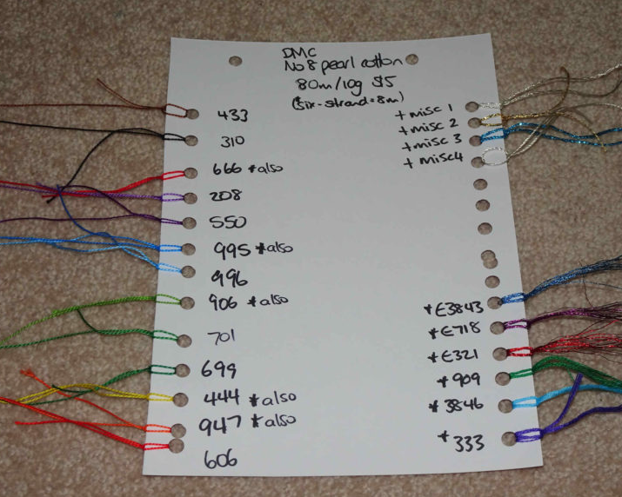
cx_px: 321
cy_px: 249
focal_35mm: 65
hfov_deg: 29.1
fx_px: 1197
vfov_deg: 23.5
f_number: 4.5
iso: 200
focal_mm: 10.59
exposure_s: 1/60
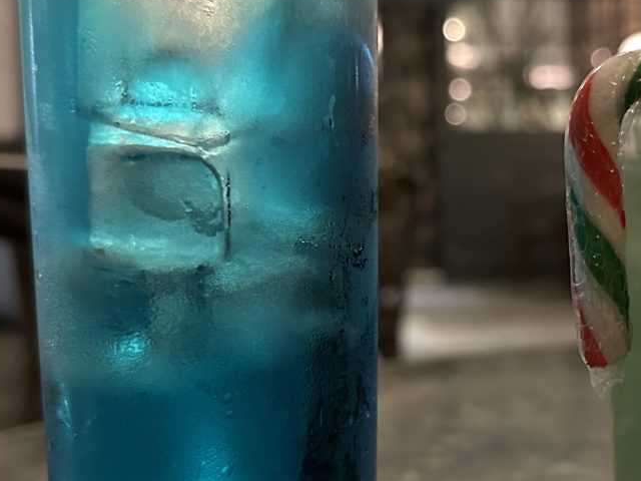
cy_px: 283
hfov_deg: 31.3
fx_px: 1111
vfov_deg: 24.4
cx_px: 521
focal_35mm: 60
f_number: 1.78
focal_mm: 6.86
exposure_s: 1/25
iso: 1600
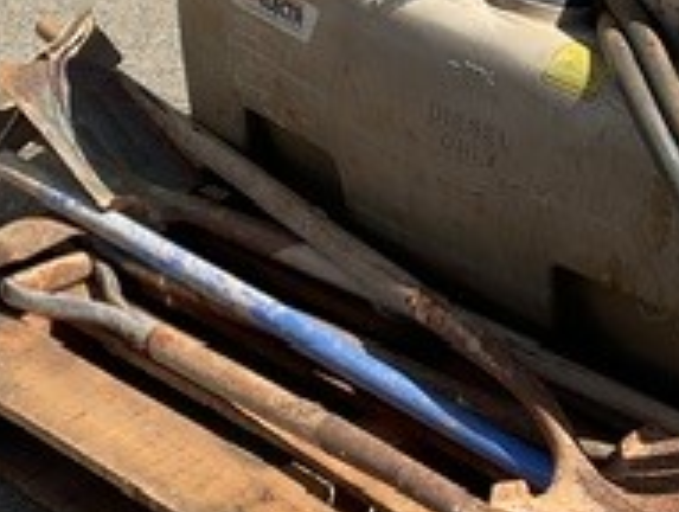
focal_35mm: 97
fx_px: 1906
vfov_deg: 15.3
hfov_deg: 20.0
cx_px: 523
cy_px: 203
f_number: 1.8
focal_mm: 3
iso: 16
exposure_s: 1/1534
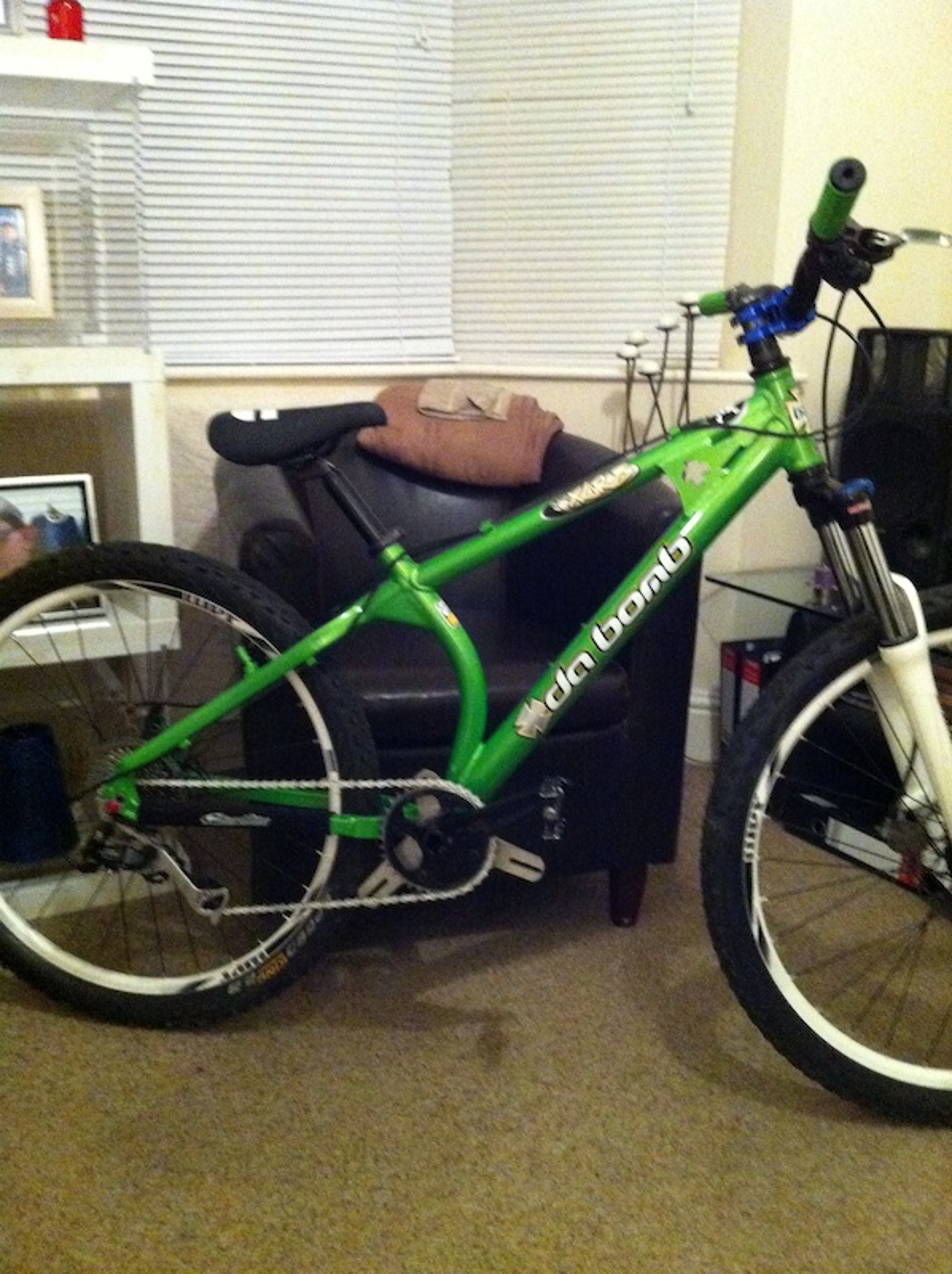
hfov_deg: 40.6
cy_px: 637
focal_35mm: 35
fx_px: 1286
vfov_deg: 52.7
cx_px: 476
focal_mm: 3.85
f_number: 2.8
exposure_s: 1/15
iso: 1000
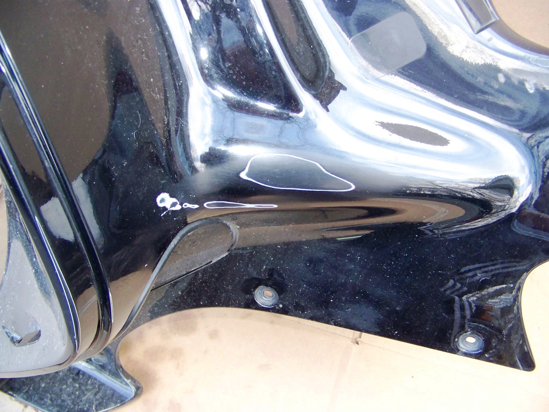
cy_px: 206
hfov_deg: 51.4
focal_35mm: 36
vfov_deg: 39.7
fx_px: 571
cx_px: 274
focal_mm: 5.85
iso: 200
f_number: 2.8
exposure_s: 1/30
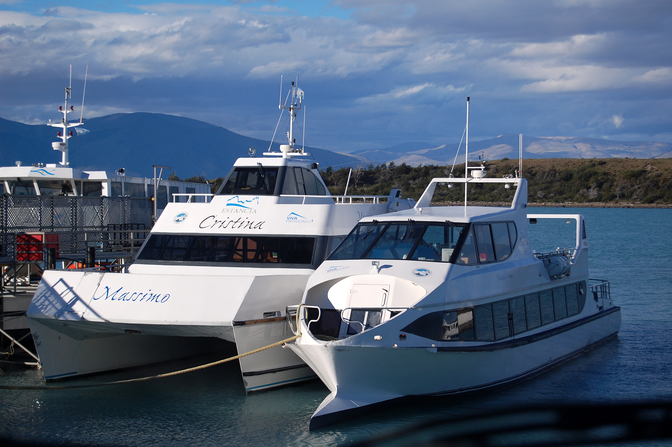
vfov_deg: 16.5
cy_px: 224
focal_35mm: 82
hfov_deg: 24.6
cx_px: 336
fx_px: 1539
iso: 200
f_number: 5.6
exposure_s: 1/1000
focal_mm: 55
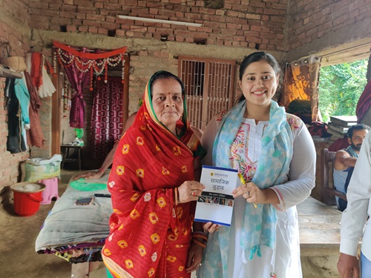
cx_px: 186
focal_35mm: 27
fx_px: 289
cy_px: 139
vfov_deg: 51.4
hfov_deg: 65.3
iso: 200
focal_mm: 4.75
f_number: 1.65
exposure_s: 1/50
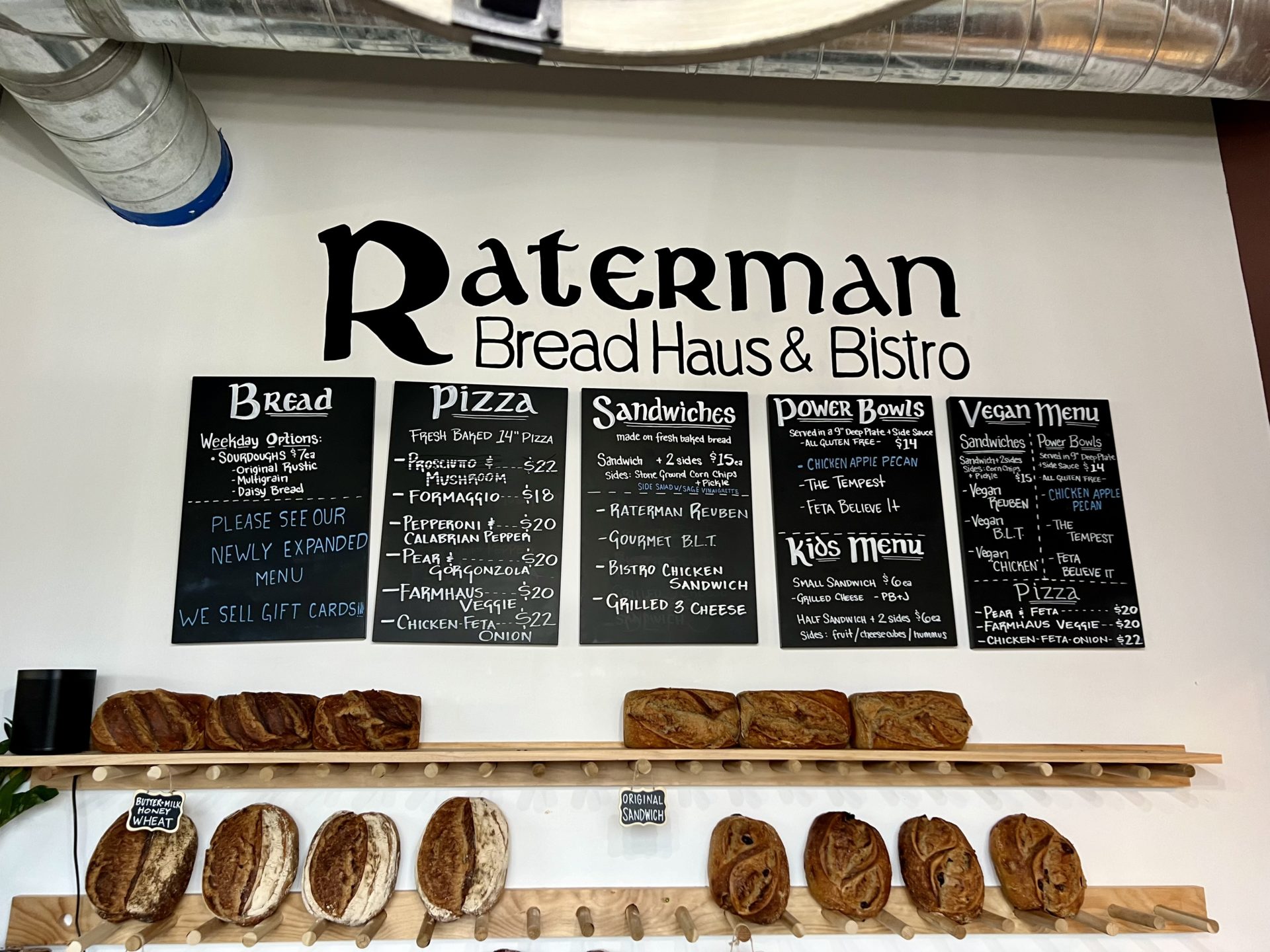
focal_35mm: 26
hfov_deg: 67.3
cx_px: 635
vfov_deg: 53.1
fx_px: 954
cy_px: 476
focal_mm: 5.7
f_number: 1.5
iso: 125
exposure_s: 1/60
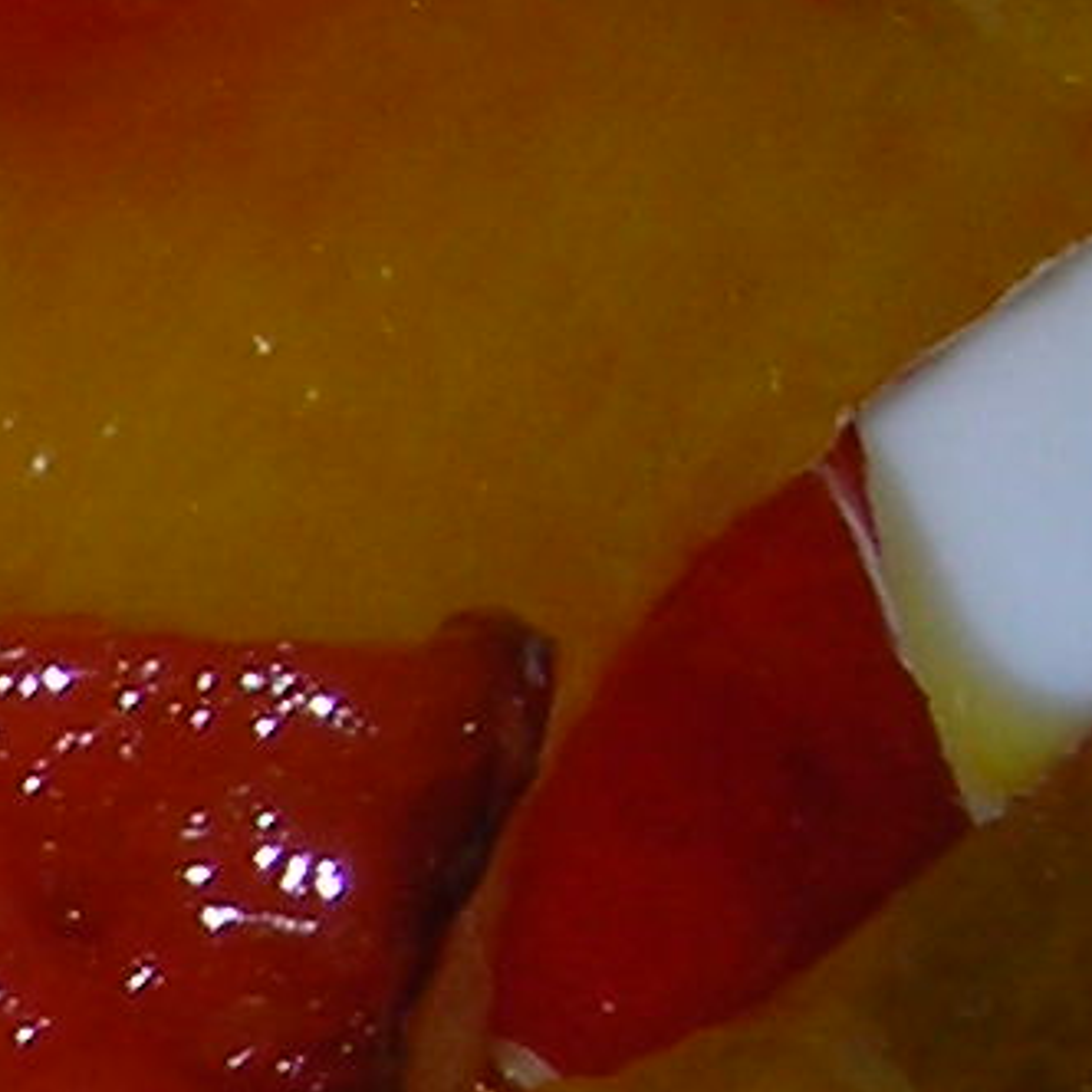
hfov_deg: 6.1
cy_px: 1398
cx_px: -2381
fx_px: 9351
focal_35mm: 262
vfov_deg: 6.6
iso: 50
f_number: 6.4
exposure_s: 1/60.1
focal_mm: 6.3
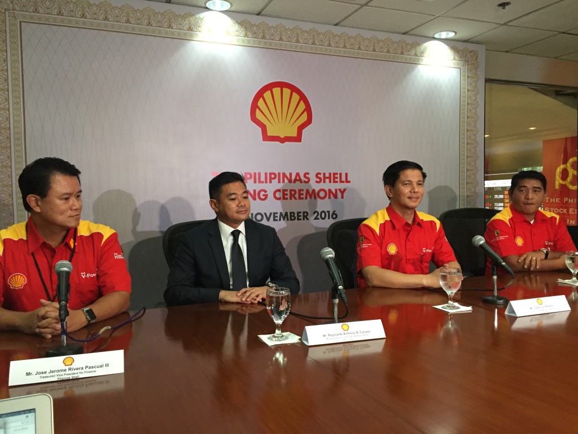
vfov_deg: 48.2
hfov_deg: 61.7
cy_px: 217
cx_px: 289
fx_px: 484
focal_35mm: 29
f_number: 2.2
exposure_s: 1/30
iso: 160
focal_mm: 4.15
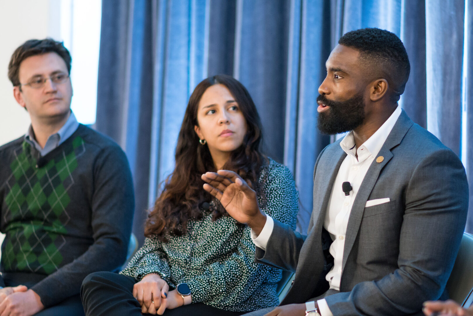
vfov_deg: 10.8
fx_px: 1675
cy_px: 158
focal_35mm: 128
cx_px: 236
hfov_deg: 16.1
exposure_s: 1/125
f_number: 2
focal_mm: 85
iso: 2000
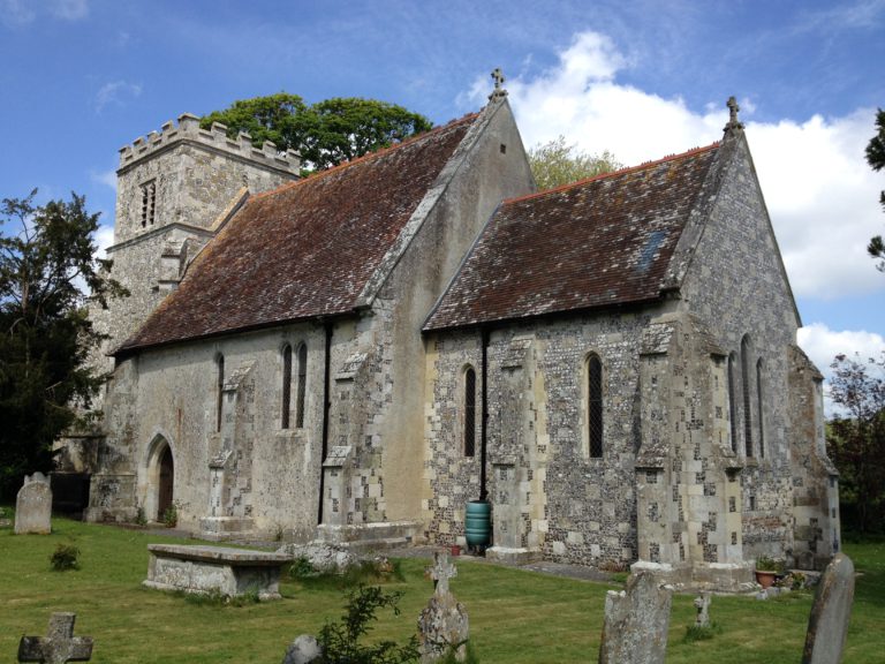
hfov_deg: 52.6
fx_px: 895
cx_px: 442
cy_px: 332
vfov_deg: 40.7
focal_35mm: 35
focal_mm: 4.28
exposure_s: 1/1200
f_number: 2.4
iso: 50
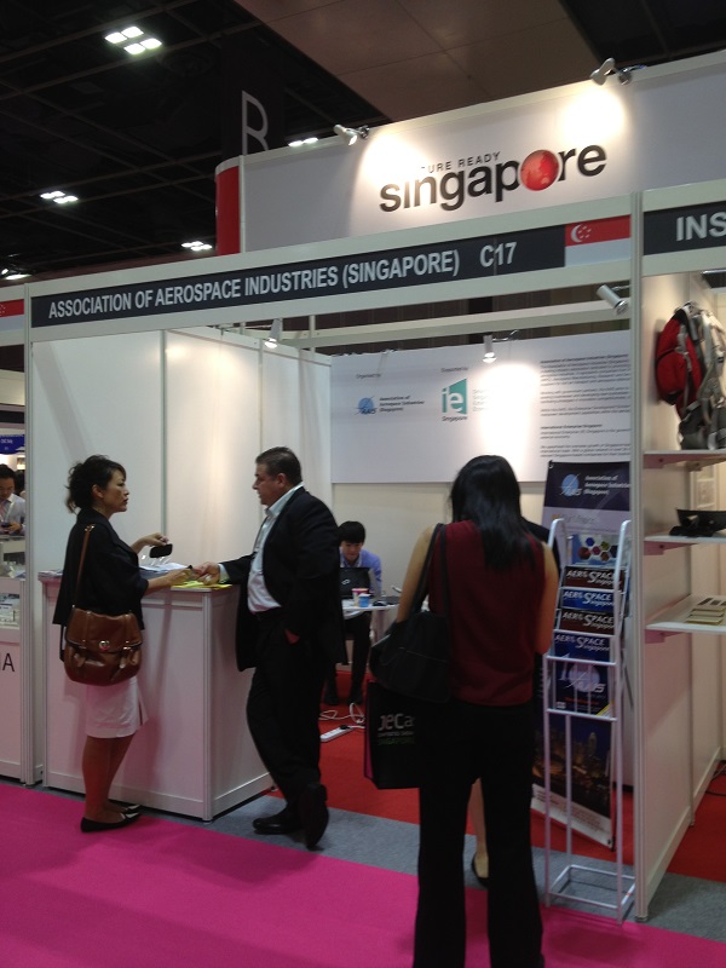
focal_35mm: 35
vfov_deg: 52.6
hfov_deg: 40.7
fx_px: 979
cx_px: 363
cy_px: 484
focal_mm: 4.28
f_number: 2.4
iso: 50
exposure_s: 1/24
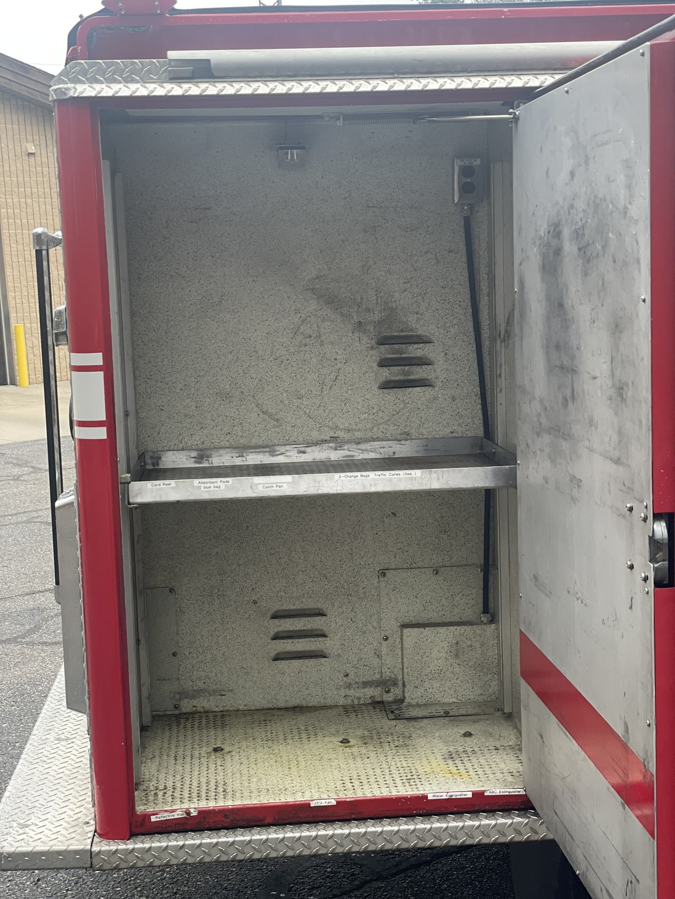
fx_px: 1352
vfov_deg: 36.8
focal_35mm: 52
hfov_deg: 28.0
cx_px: 338
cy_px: 450
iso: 100
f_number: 2
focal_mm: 6
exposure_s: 1/122
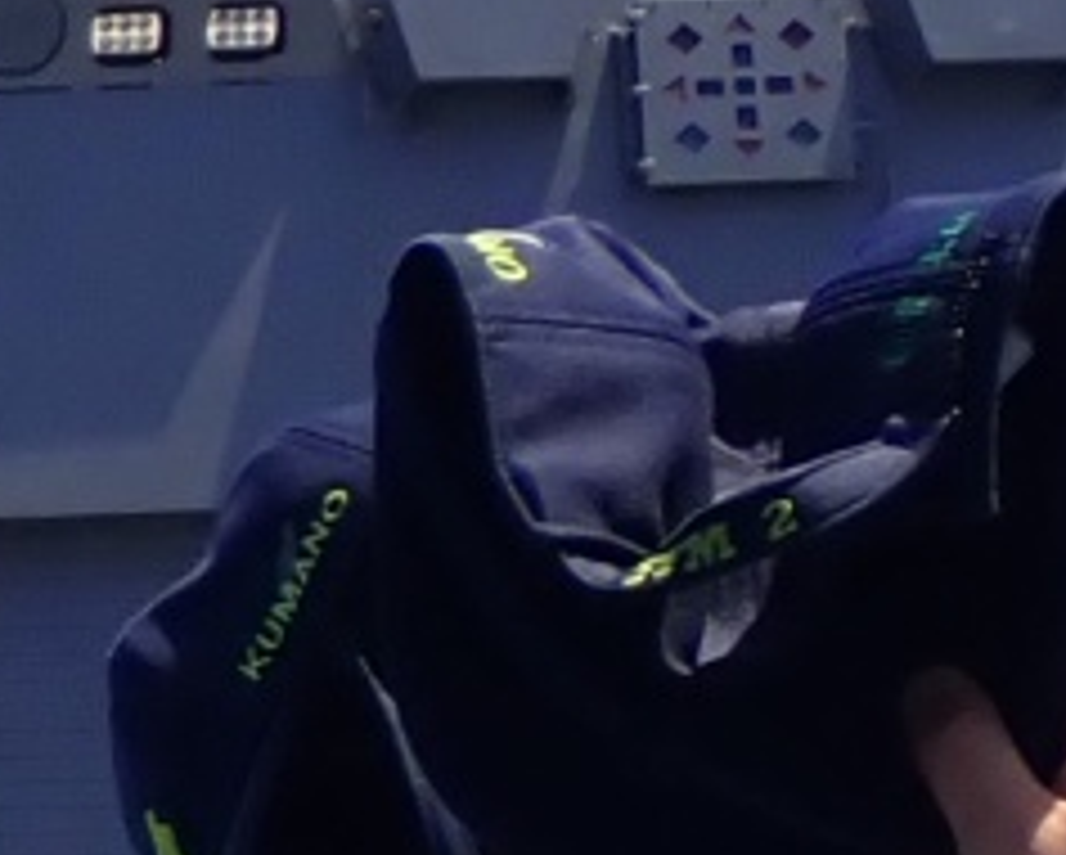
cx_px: -2658
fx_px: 10988
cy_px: 1746
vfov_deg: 4.4
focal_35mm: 348
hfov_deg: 5.1
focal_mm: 7.84
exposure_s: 1/800
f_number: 4
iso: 100
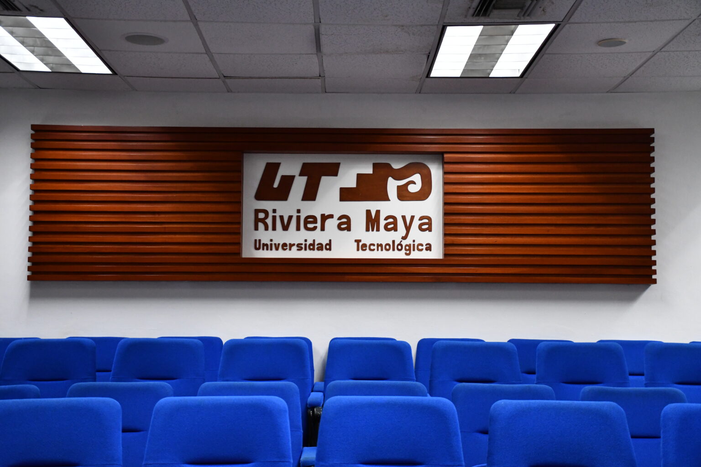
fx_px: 1110
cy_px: 234
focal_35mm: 57
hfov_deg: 35.1
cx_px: 350
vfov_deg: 23.8
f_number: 4.2
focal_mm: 38
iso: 2200
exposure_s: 1/125
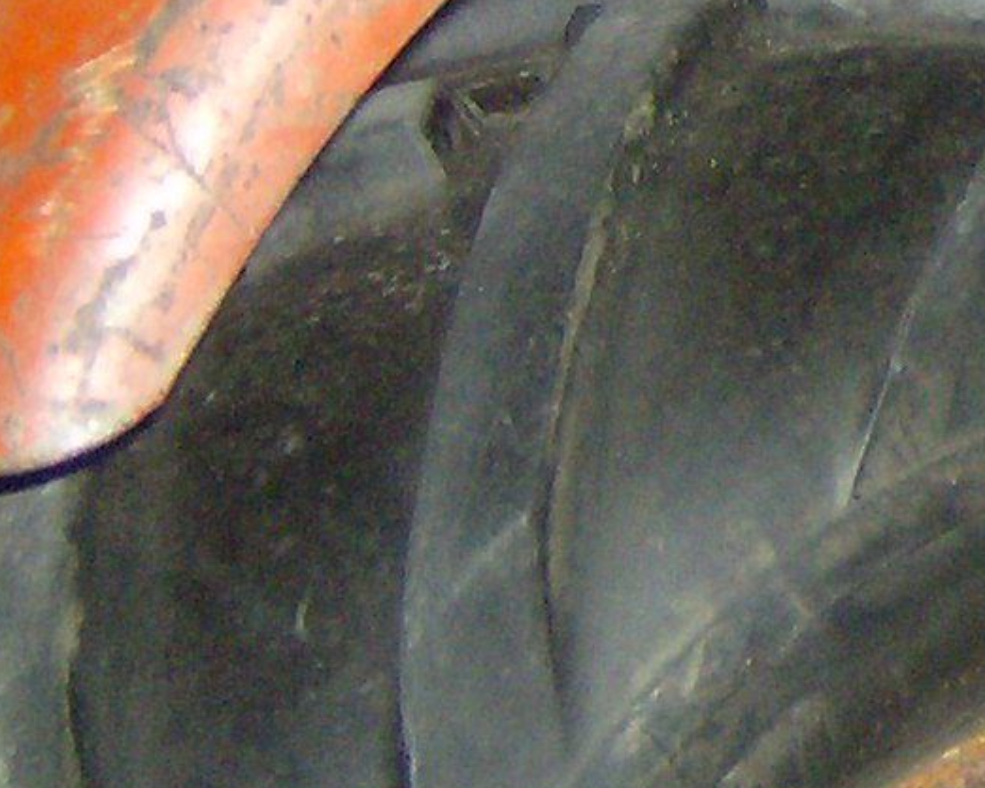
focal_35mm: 173
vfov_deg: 8.9
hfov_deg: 10.2
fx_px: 5045
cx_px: 2027
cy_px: 57
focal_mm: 6
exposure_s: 1/60
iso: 200
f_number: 2.8
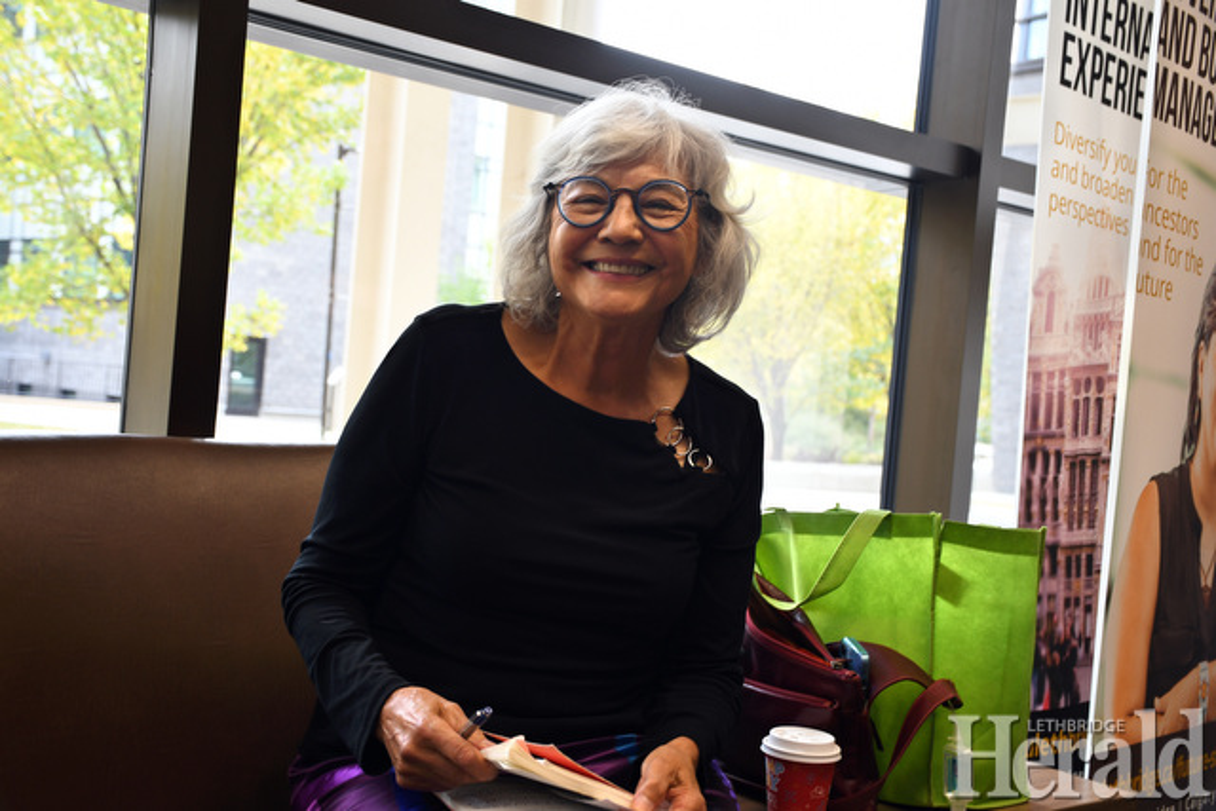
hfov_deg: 43.6
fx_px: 1520
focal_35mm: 45
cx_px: 608
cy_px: 406
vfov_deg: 29.9
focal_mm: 30
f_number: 4
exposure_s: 1/60
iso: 280
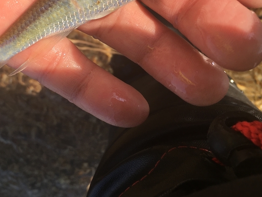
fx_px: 363
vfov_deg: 29.5
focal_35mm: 48
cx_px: 94
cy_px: 37
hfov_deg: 39.3
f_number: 2.2
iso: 25
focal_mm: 4.15
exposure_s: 1/986
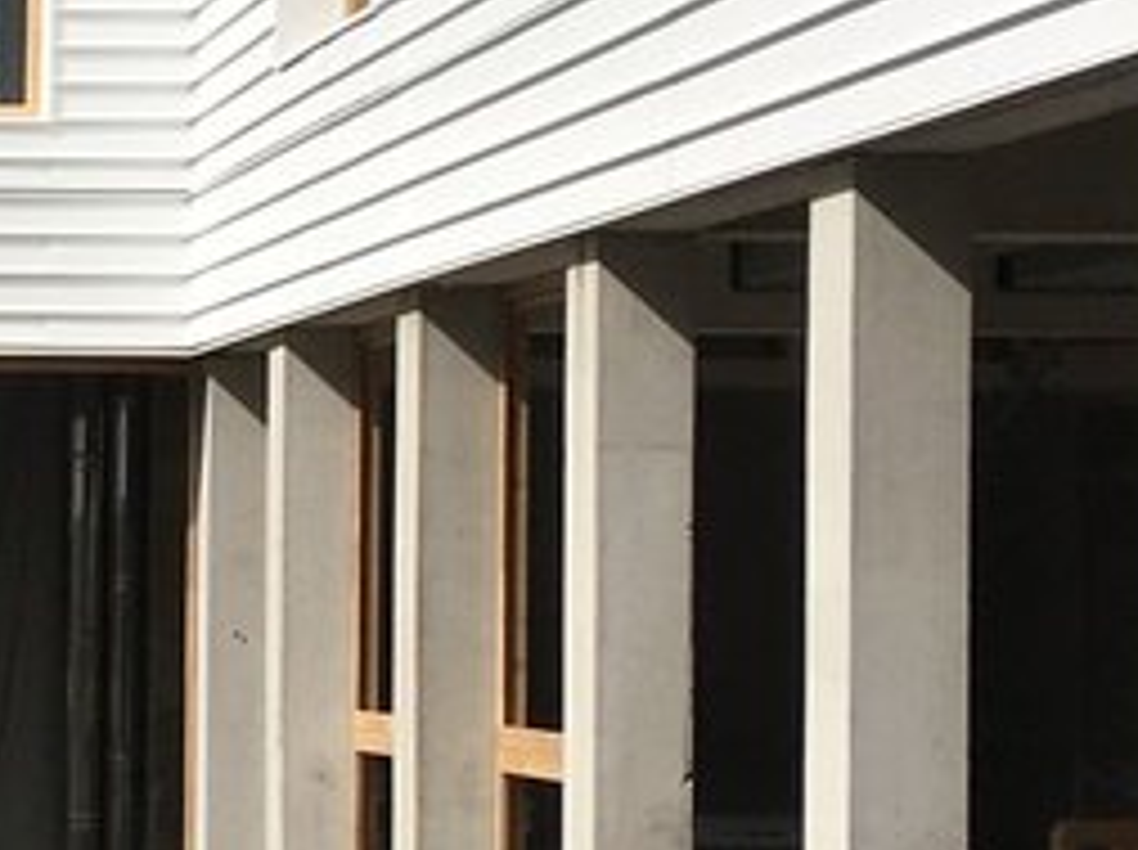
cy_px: 472
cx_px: -832
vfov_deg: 10.1
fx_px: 4826
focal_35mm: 147
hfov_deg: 12.4
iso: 25
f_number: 2.2
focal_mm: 4.15
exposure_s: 1/1832
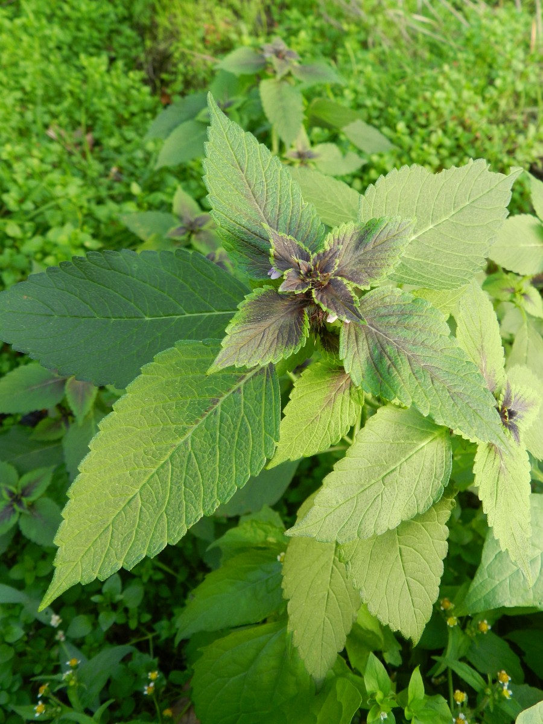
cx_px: 272
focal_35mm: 32
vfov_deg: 56.8
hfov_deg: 44.2
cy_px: 362
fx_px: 669
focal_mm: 5.6
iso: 160
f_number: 3.7
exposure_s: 1/50
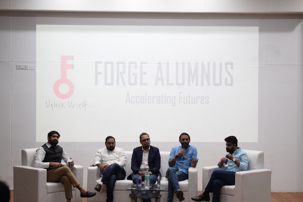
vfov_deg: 17.5
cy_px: 101
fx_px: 656
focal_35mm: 78
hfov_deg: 26.0
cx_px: 152
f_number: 5.6
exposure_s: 1/60
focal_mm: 52
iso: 1600
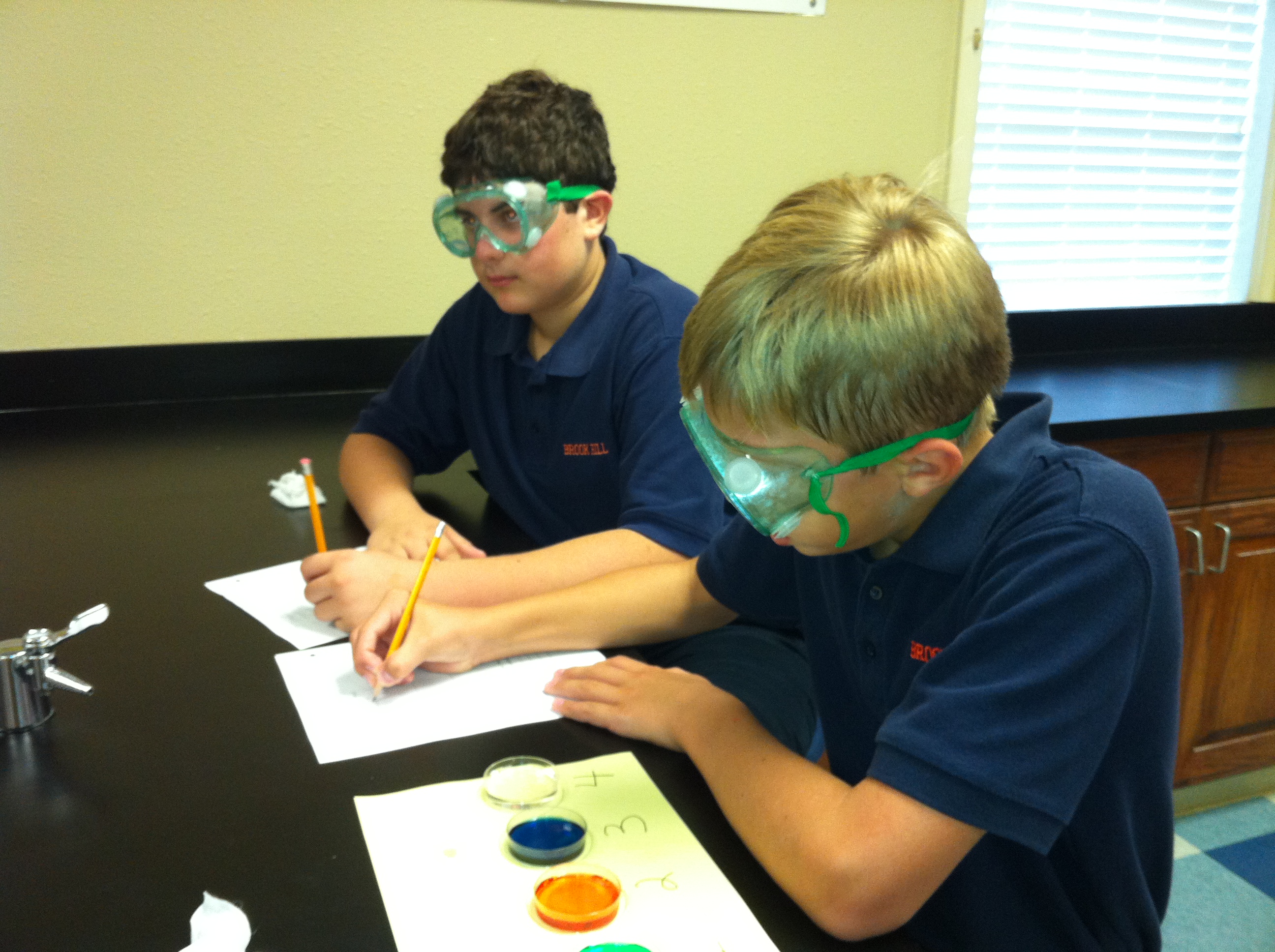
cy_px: 476
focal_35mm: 35
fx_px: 1287
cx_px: 638
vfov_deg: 40.6
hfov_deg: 52.7
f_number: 2.8
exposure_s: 1/15
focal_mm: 3.85
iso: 160
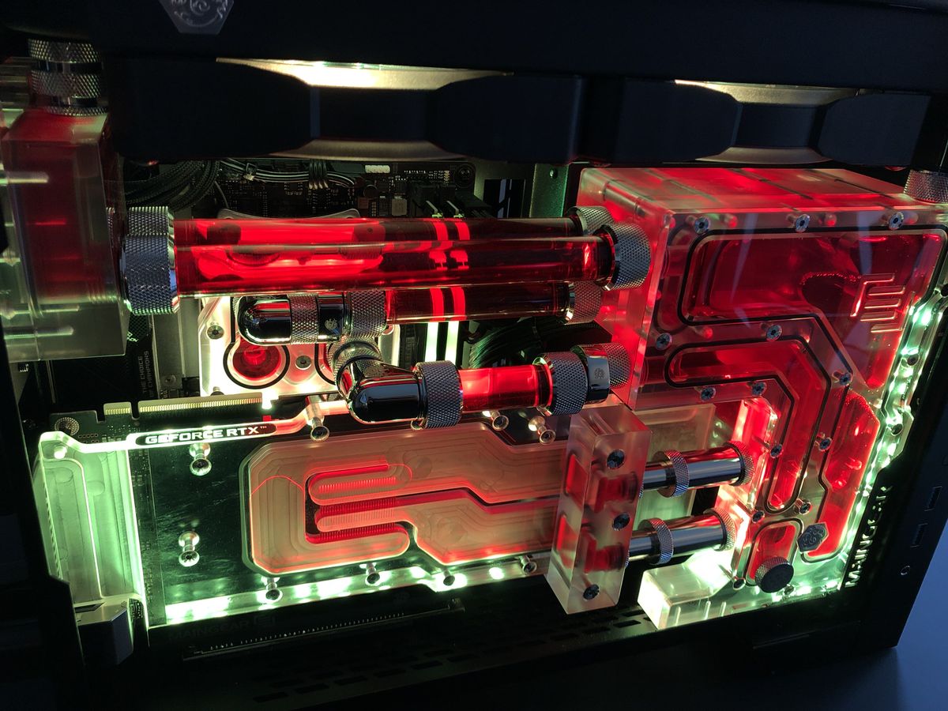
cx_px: 474
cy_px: 356
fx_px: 767
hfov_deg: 63.4
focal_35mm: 28
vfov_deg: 49.7
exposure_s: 1/20
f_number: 1.8
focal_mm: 3.99
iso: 40
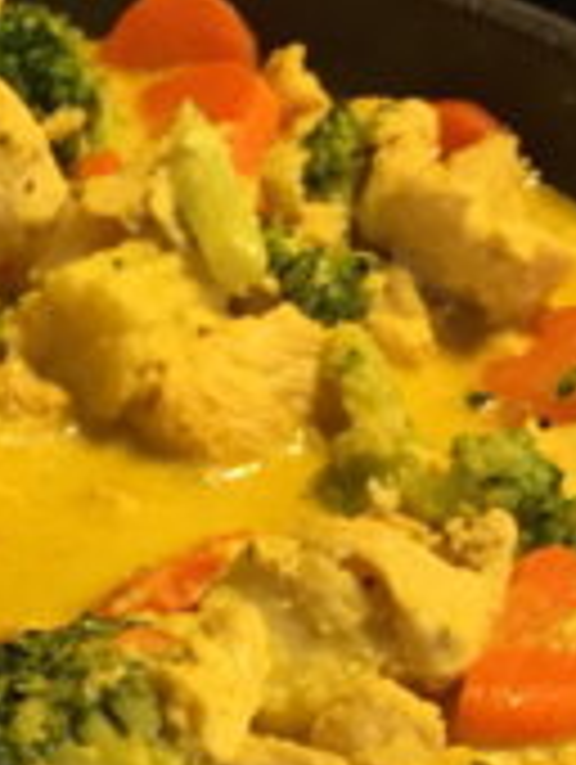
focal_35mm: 109
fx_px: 2412
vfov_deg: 16.9
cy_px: 1004
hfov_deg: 12.9
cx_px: -306
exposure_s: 1/33
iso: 125
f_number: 2.2
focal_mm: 4.15
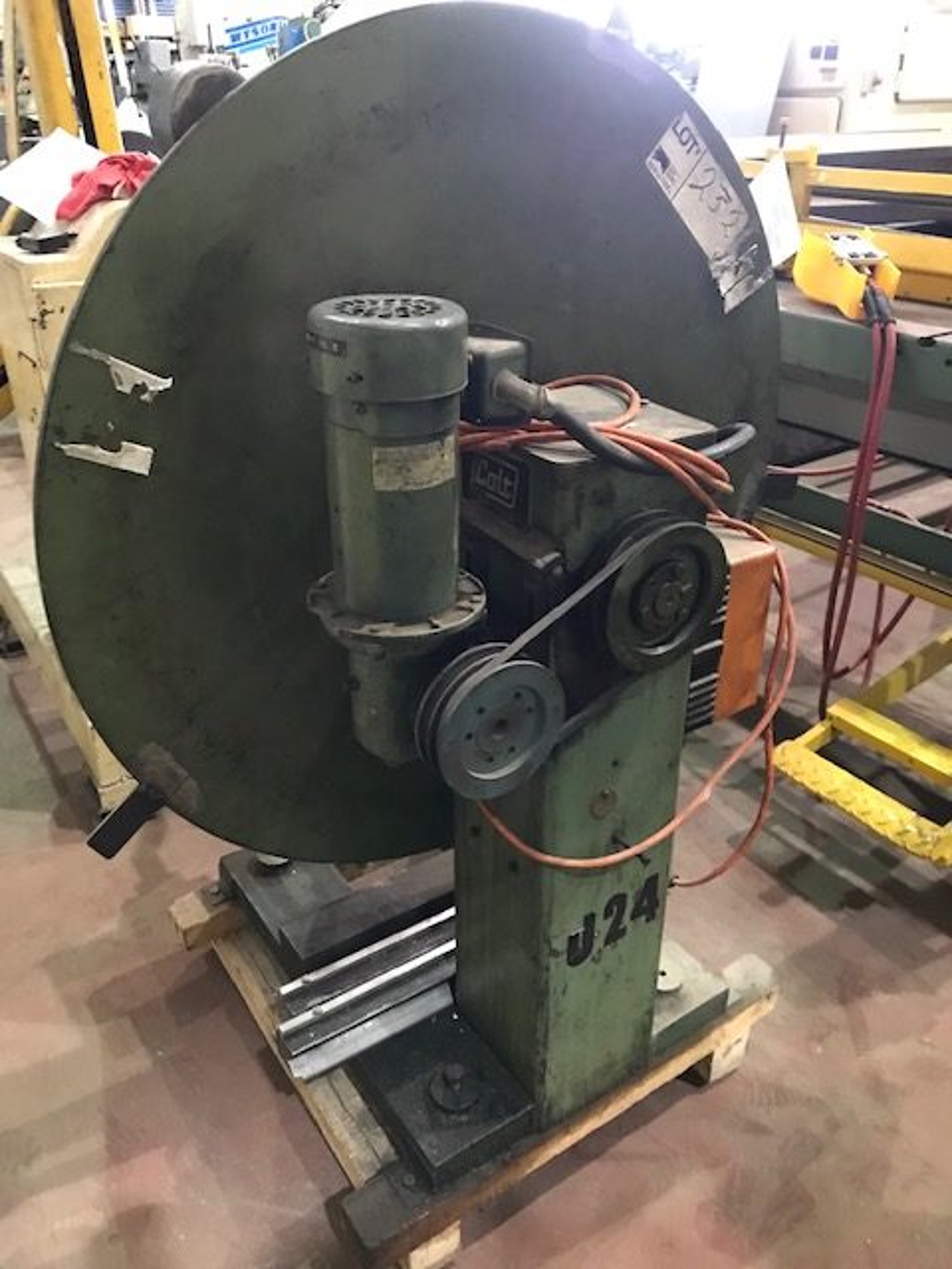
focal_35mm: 28
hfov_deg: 49.7
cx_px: 476
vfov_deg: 63.4
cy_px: 634
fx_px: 1027
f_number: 1.8
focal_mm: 3.99
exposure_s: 1/5
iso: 80
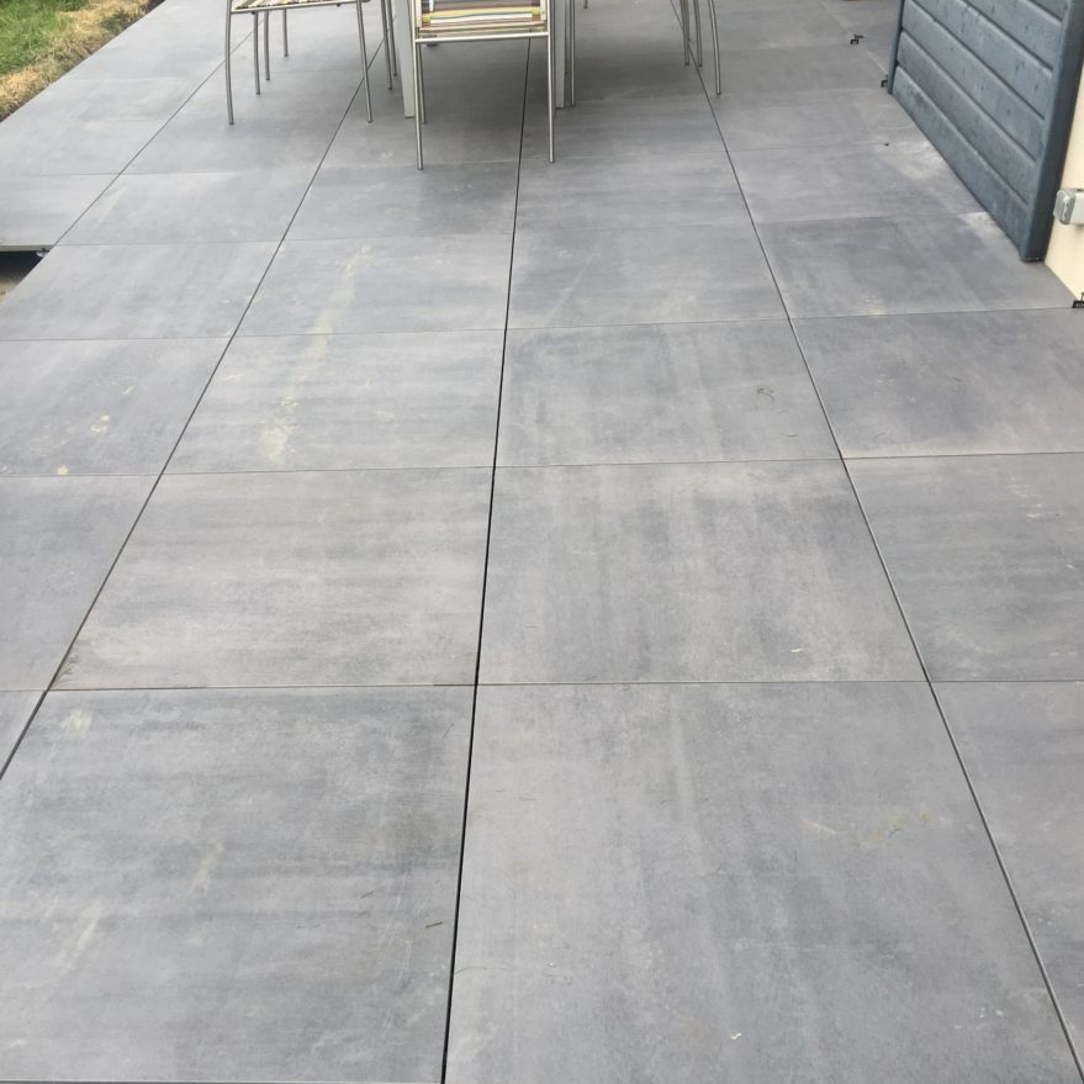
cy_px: 546
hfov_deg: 47.1
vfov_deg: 47.2
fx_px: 1240
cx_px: 474
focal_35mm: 35
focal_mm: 4.15
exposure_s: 1/273
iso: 25
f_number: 2.2
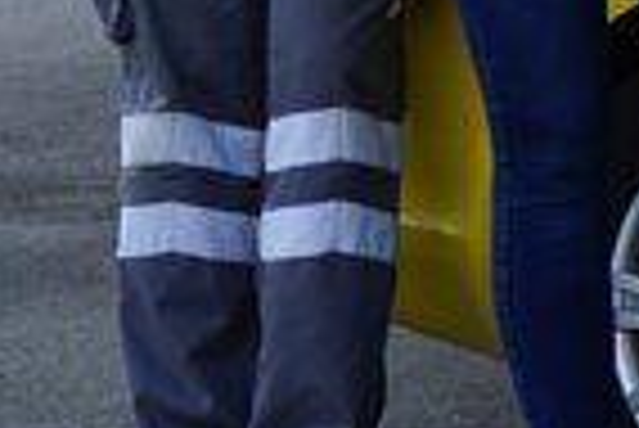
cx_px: 2117
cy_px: -149
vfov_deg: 4.9
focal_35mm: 280
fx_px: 4975
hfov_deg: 6.5
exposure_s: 1/80
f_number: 7.1
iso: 100
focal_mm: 42
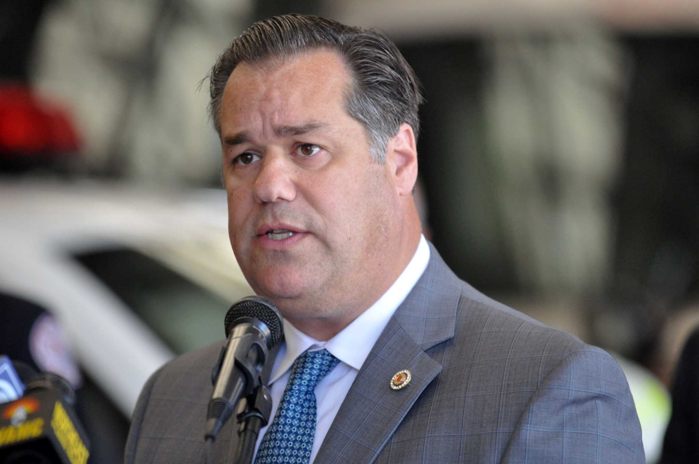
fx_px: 5818
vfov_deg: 4.6
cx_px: 350
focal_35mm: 300
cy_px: 232
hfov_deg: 6.9
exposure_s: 1/320
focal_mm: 200
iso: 1600
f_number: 2.8
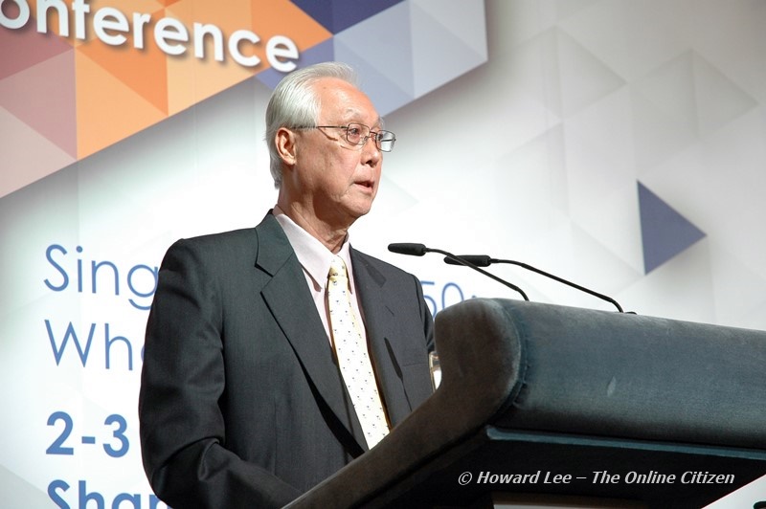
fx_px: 2232
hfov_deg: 19.5
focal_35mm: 105
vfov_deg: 13.0
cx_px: 383
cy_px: 254
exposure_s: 1/40
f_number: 4.5
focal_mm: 70
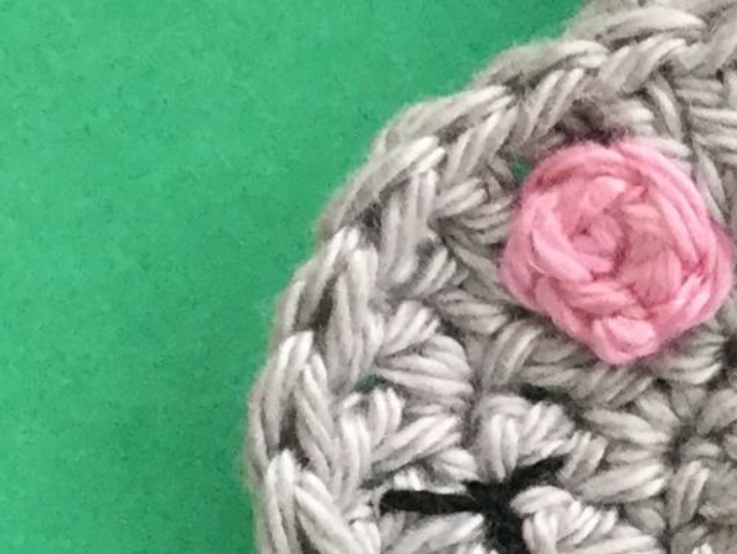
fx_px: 3366
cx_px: 1587
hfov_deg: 11.1
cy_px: 539
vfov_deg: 9.3
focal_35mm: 158
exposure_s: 1/33
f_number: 2.4
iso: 64
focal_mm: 3.3
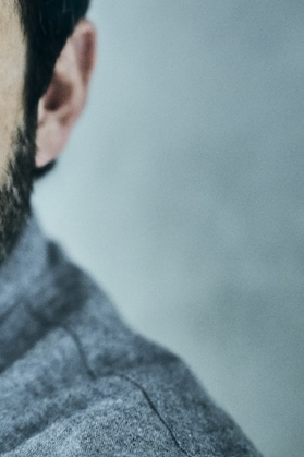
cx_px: -236
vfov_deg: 7.9
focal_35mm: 260
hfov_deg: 5.2
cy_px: 169
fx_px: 3296
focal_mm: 85
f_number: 1.4
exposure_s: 1/80
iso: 800
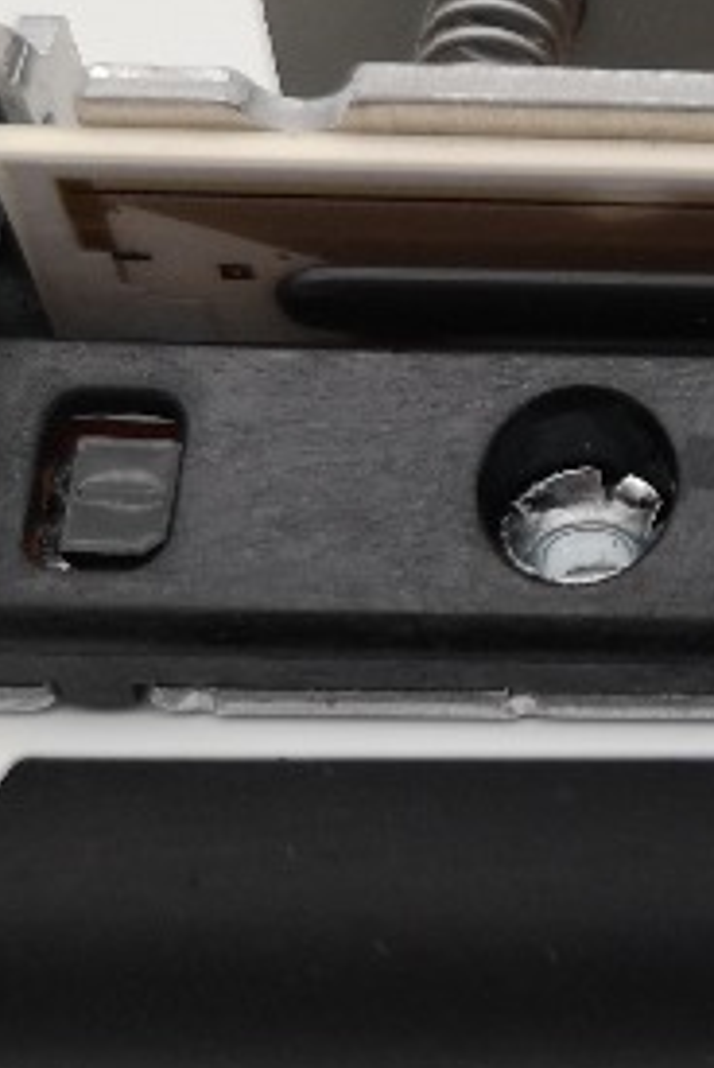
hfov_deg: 12.1
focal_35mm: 102
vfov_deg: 19.9
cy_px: 373
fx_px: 3027
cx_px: 1374
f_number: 1.8
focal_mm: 3.95
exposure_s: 1/412
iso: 50
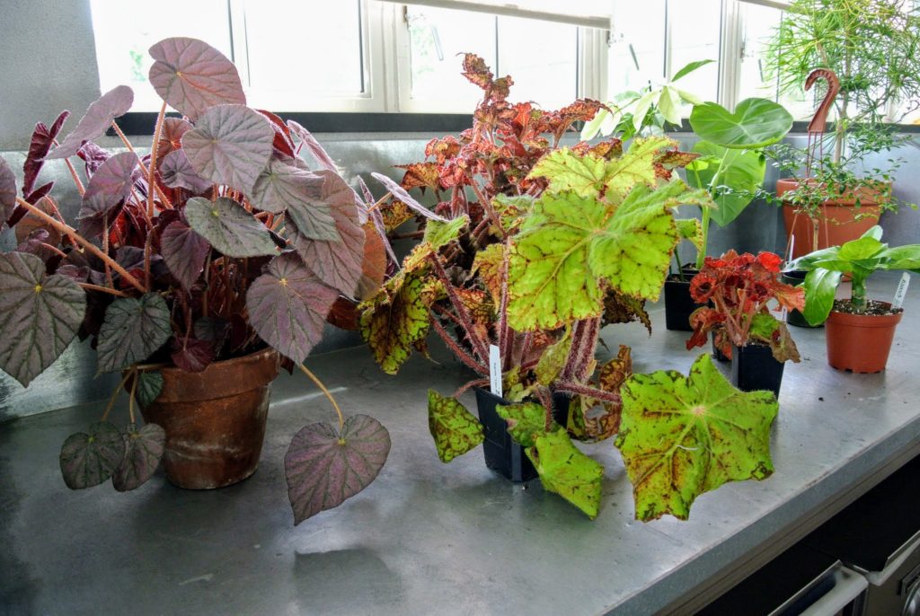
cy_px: 308
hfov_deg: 67.3
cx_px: 460
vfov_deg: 48.1
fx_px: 691
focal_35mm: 27
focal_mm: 10
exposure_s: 1/60
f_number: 3.5
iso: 250
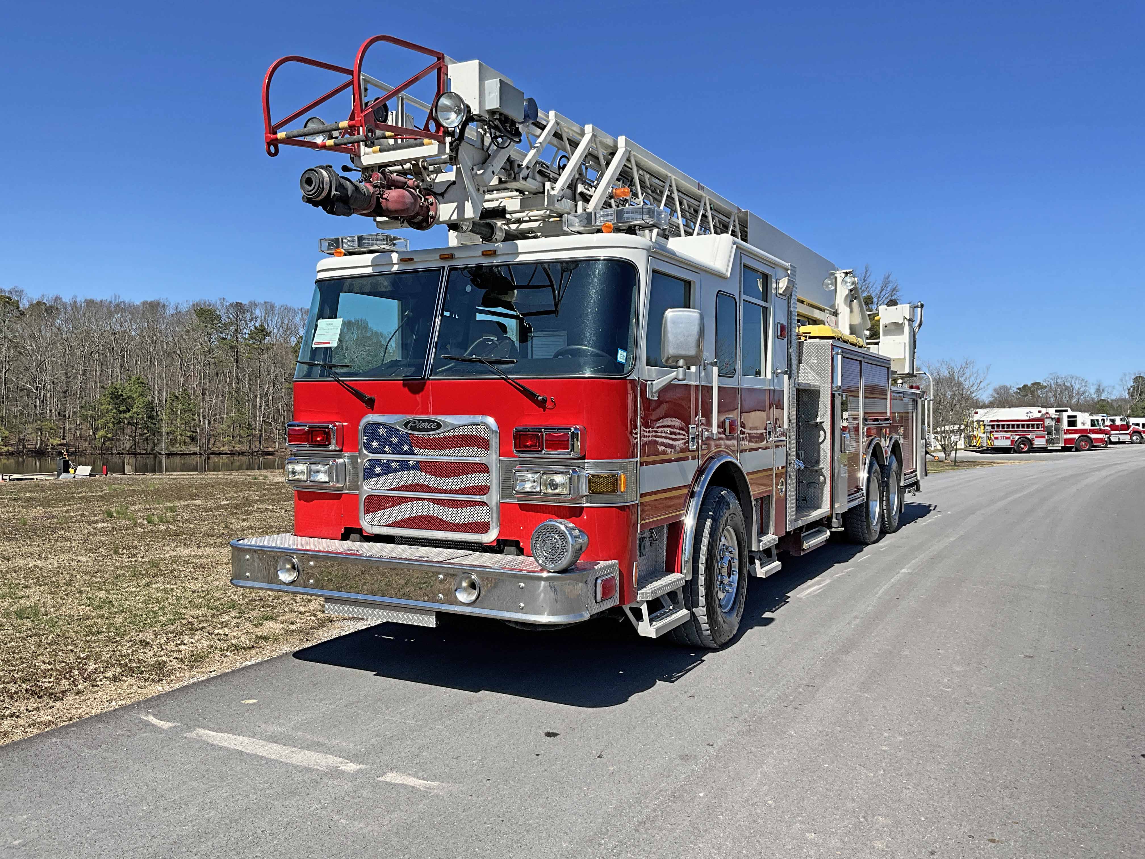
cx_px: 572
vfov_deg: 48.2
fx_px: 959
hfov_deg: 61.7
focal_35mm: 29
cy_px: 430
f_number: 1.8
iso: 25
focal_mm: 3
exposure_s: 1/2141
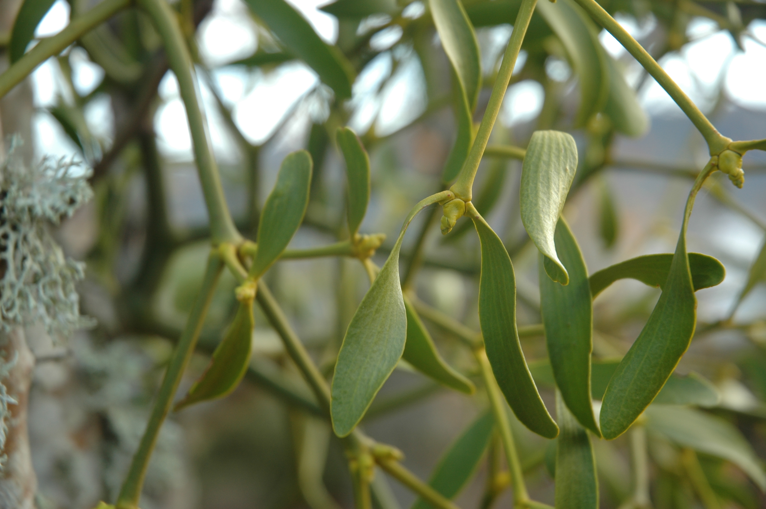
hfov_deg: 19.5
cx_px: 383
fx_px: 2232
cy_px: 254
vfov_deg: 13.0
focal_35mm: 105
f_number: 5.6
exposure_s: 1/80
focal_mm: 70
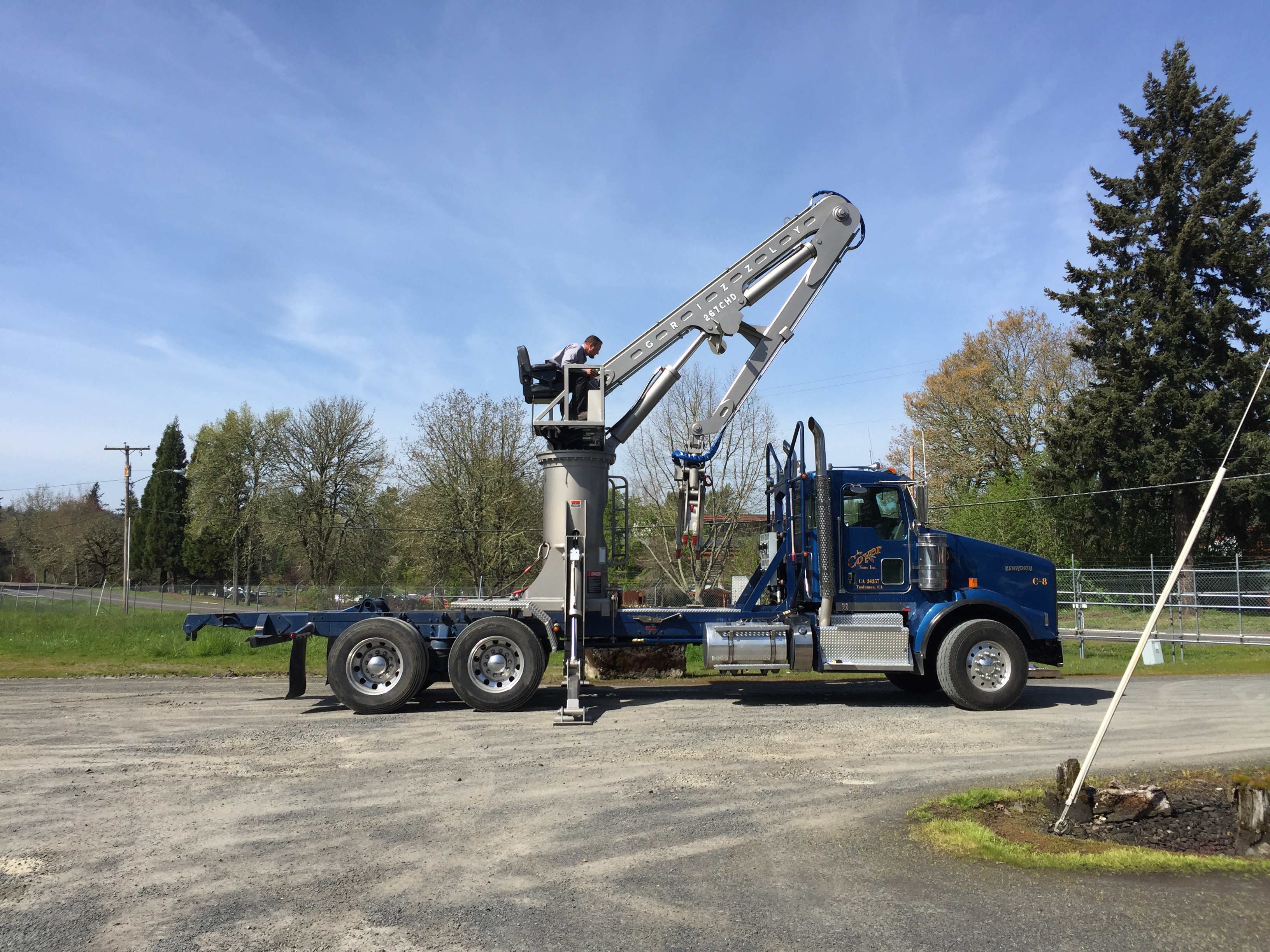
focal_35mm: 29
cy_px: 476
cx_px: 635
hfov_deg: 61.7
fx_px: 1064
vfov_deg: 48.2
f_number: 2.2
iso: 32
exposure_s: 1/1883
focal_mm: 4.15
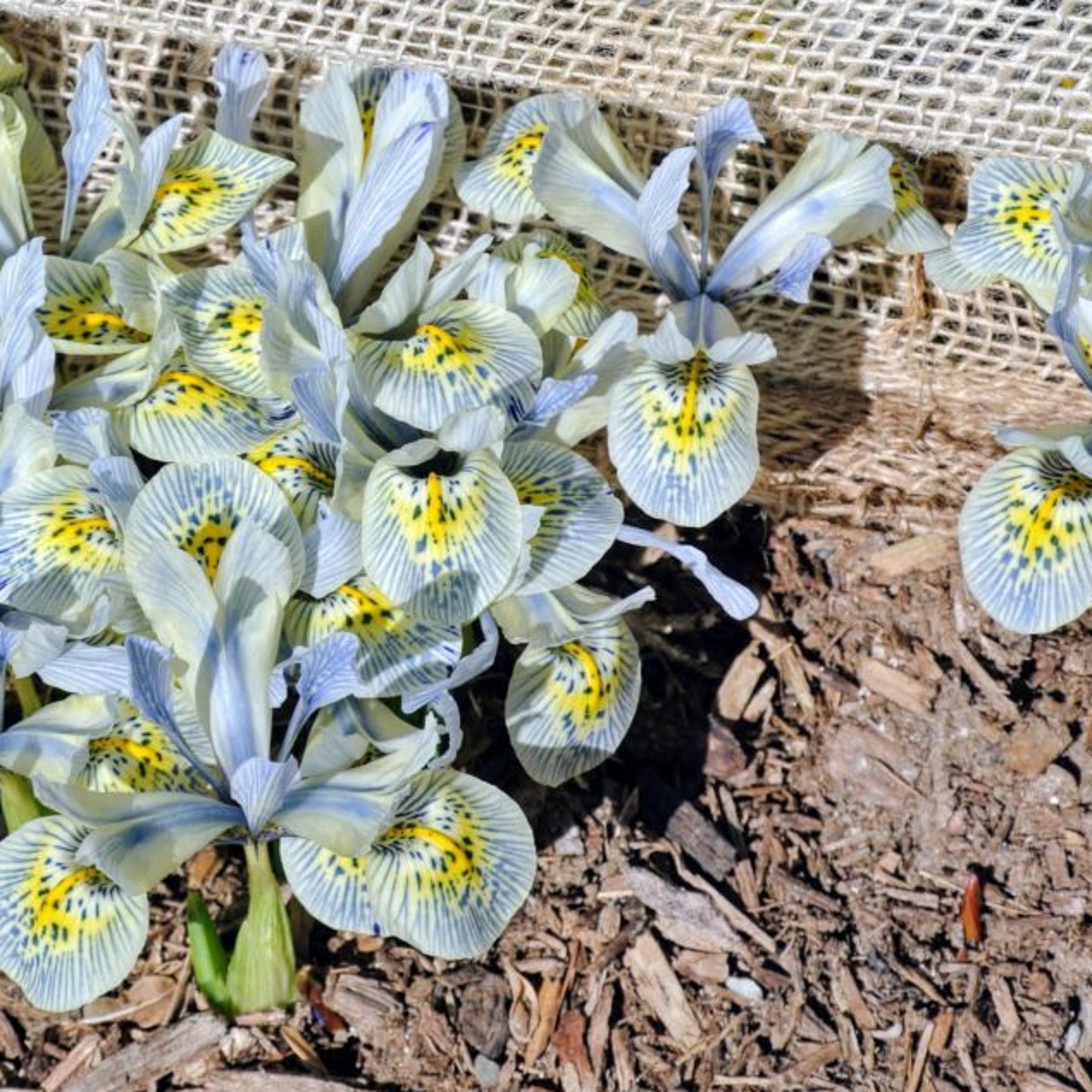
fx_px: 10993
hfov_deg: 5.7
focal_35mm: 308
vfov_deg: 5.7
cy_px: 534
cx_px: 332
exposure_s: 1/640
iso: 100
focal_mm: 83.2
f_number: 6.3
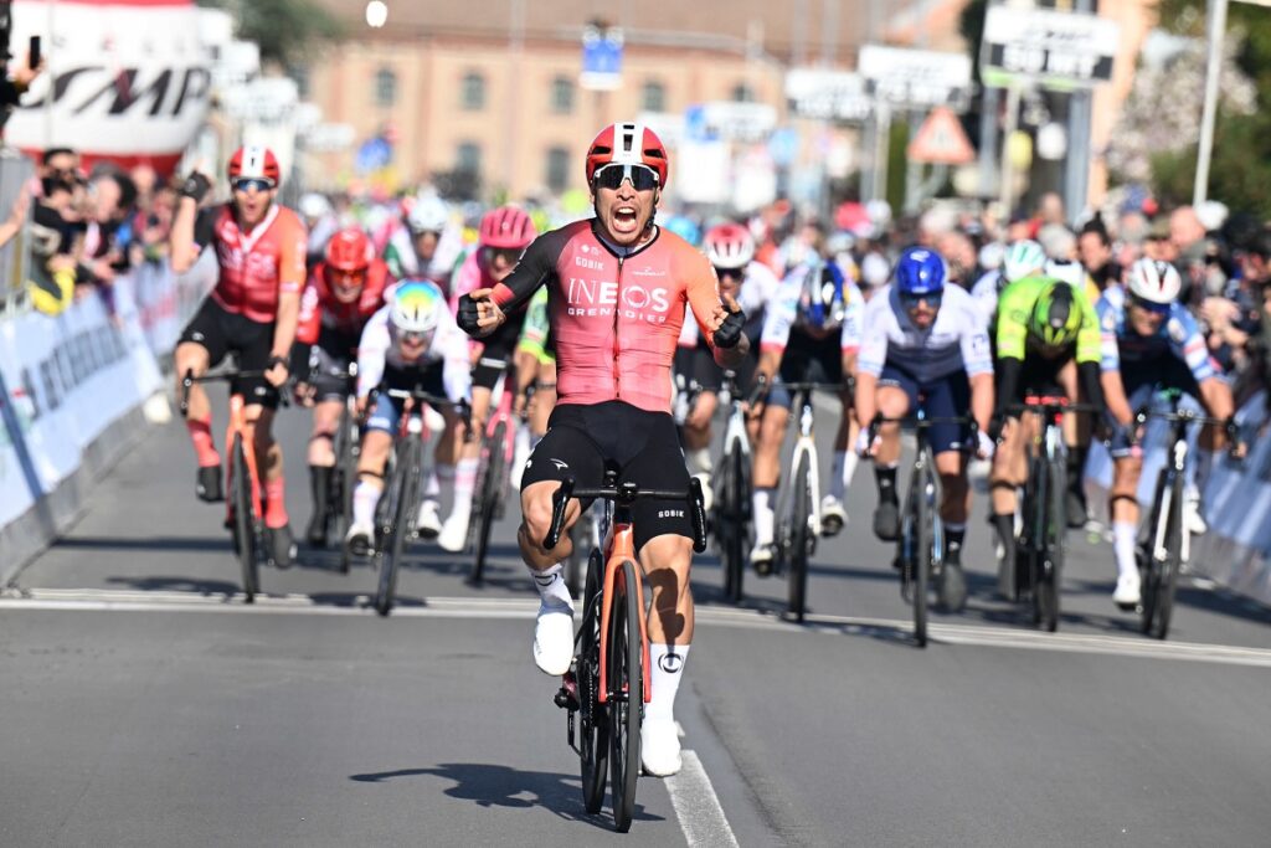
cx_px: 636
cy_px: 424
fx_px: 14123
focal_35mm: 400
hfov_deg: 5.2
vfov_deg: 3.4
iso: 400
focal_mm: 400
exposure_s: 1/1000
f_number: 8
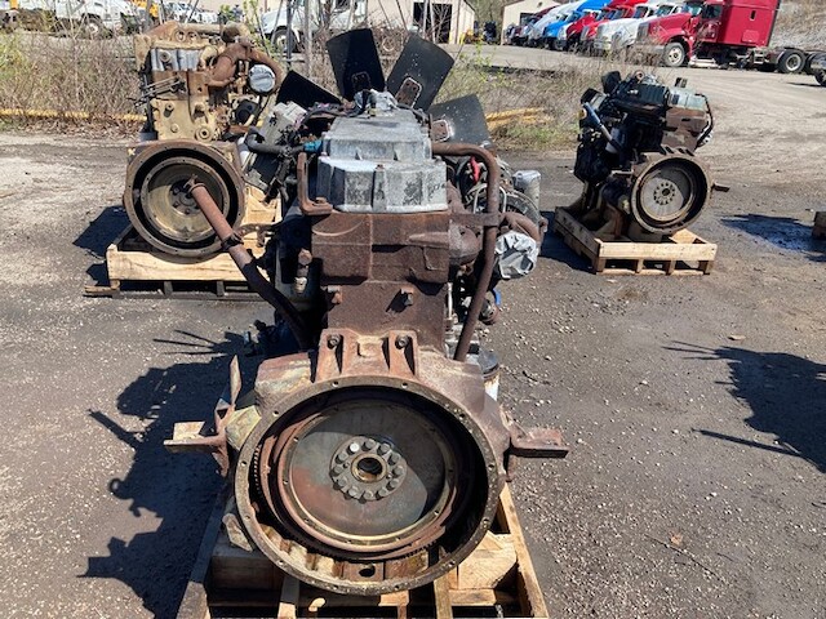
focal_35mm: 28
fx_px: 668
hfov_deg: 63.4
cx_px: 413
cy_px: 310
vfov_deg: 49.7
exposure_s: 1/787
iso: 20
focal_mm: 3.99
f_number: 1.8
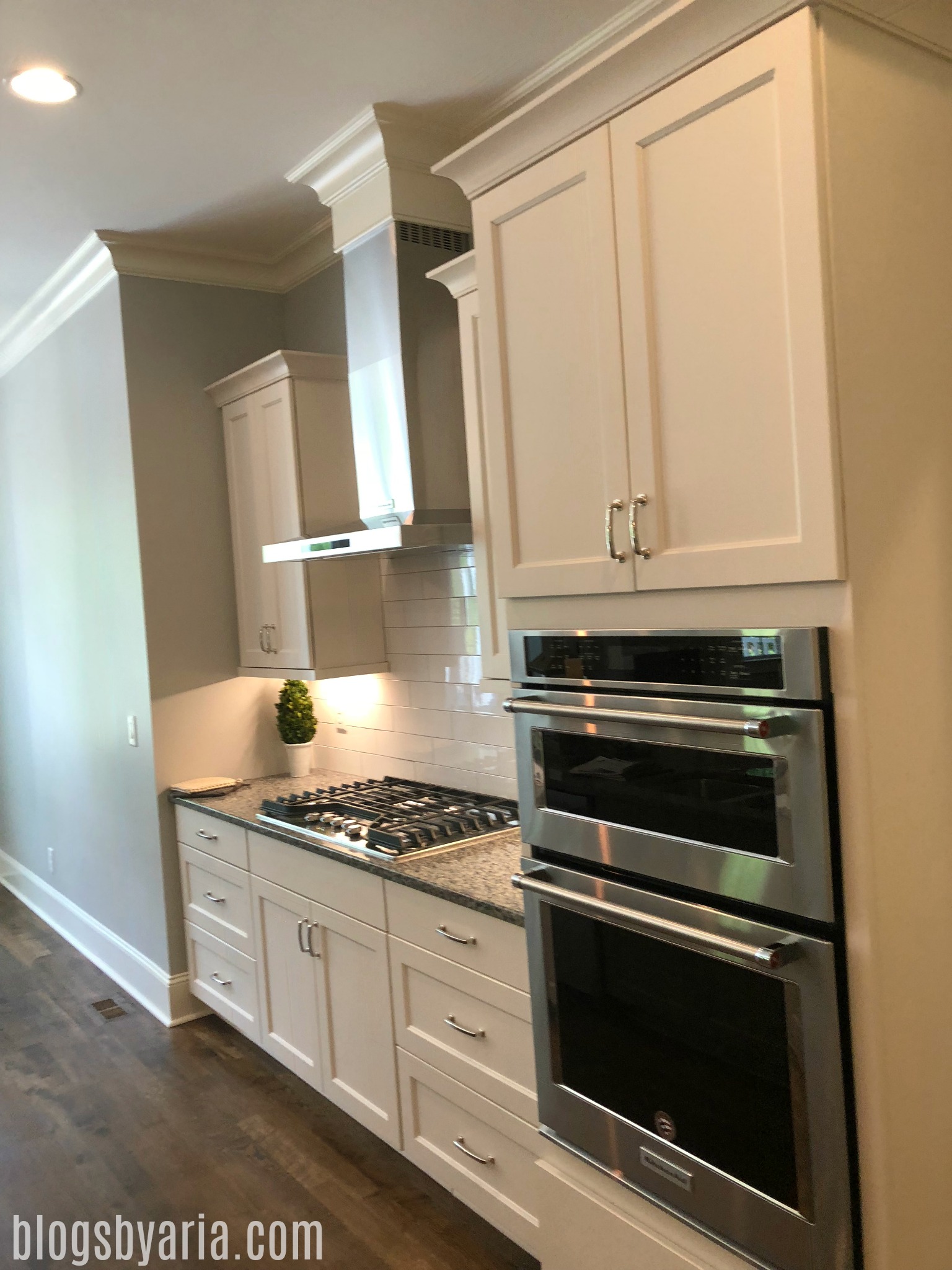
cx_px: 476
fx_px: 1027
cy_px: 635
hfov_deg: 49.7
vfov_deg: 63.4
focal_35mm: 28
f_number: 1.8
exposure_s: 1/24
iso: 40
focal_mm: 3.99
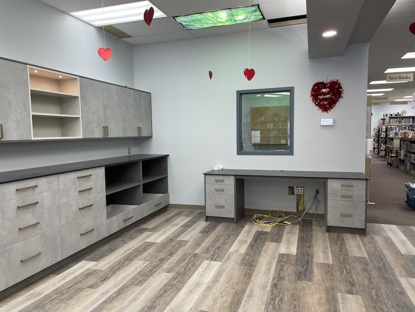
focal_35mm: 26
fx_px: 312
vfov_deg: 53.1
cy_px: 156
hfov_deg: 67.3
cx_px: 208
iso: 100
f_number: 1.6
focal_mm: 4.2
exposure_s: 1/120
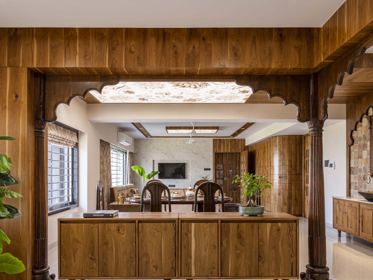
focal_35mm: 27
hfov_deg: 65.3
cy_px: 176
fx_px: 291
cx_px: 181
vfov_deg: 50.8
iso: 200
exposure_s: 1/4
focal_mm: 18
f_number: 11
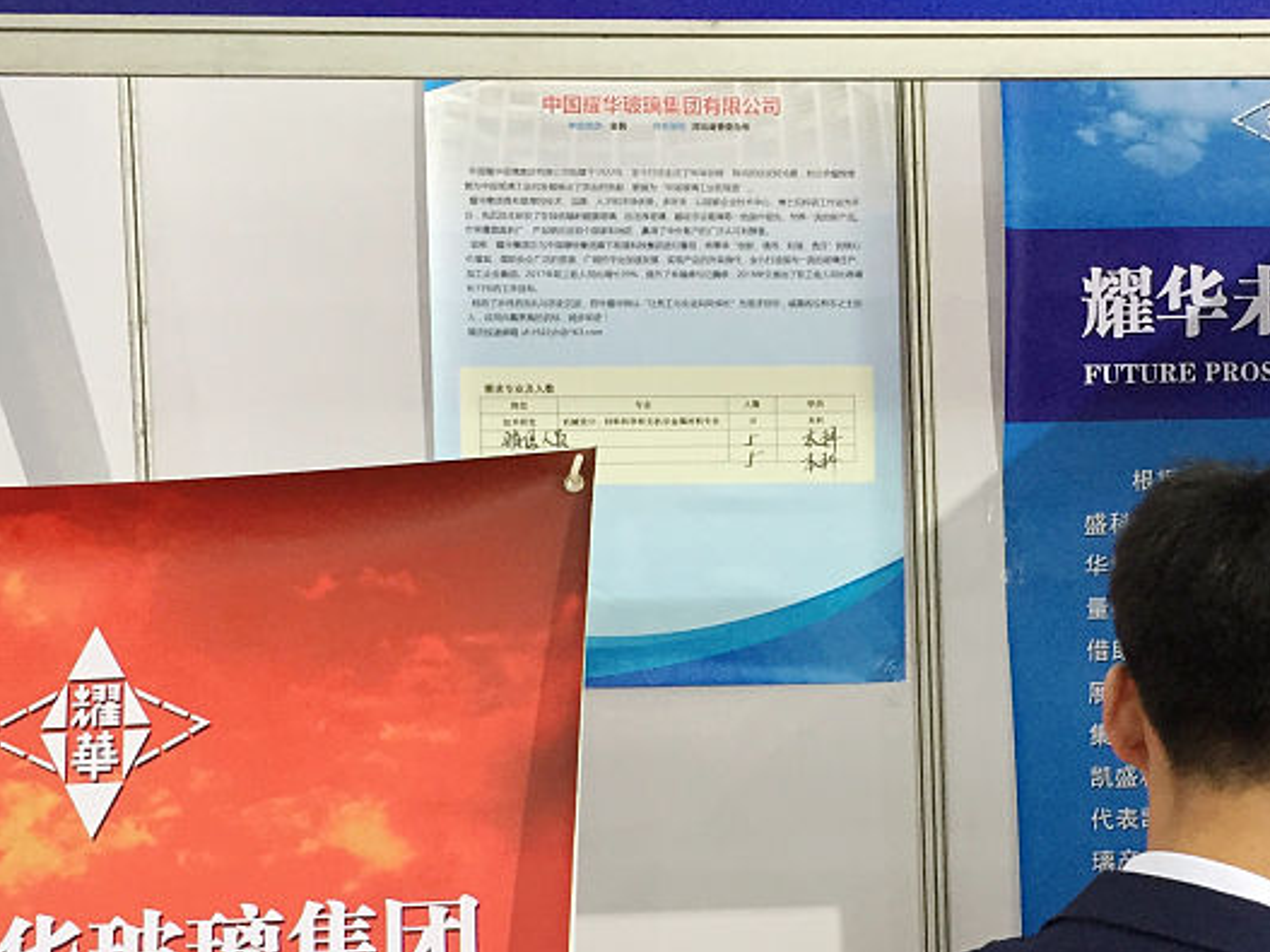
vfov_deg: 22.0
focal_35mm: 66
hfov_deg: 29.1
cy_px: 745
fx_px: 2421
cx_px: 904
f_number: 2.2
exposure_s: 1/33
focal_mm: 4.15
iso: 160
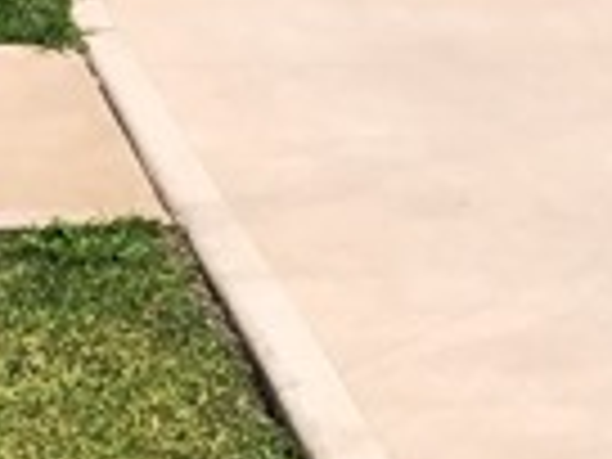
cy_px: -333
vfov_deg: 10.6
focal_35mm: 132
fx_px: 2334
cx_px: -374
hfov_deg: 13.8
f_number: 1.8
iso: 20
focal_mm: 3.99
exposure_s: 1/3690
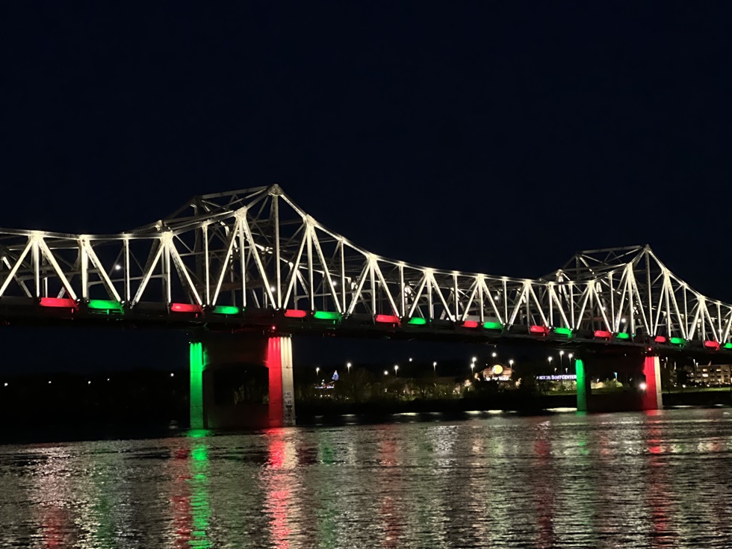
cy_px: 274
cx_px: 366
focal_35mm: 77
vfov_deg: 19.1
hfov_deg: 25.3
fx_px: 1628
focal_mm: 9
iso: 2000
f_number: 2.8
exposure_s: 1/15
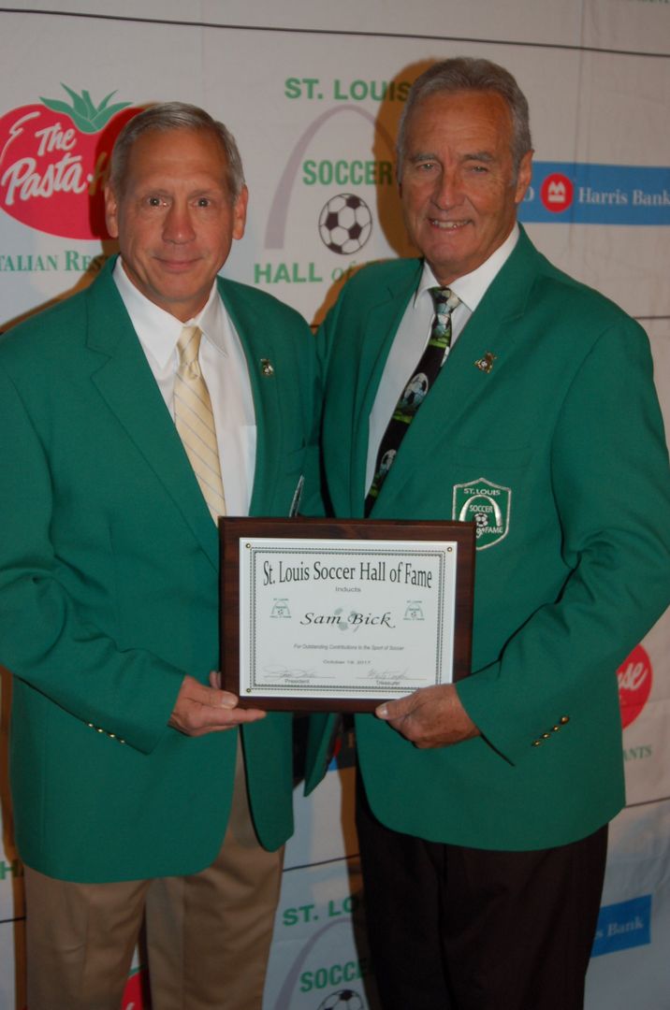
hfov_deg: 23.7
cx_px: 335
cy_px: 505
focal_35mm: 57
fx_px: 1597
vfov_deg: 35.1
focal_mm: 38
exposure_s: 1/60
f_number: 4
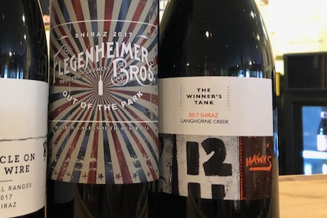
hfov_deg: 42.4
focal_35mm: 45
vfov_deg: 29.8
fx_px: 409
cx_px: 85
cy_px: 82
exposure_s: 1/6
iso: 80
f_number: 1.8
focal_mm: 4
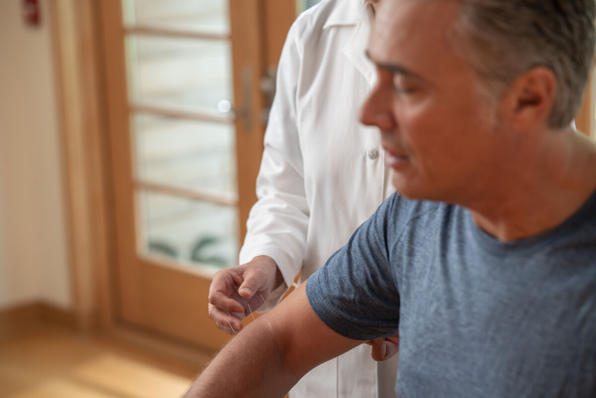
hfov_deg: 23.9
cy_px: 199
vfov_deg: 16.1
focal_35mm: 85
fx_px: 1407
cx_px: 298
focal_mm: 85
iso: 80
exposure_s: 1/60
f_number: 2.8
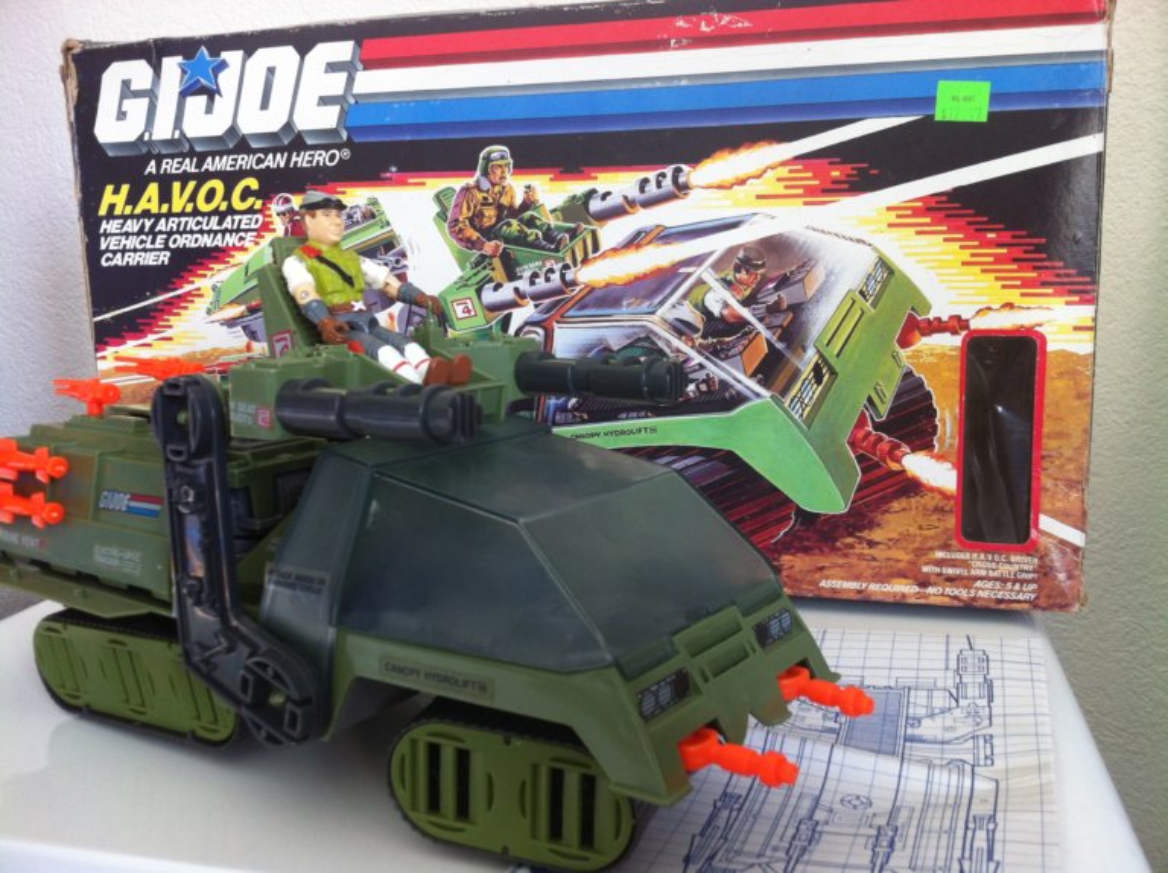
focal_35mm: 35
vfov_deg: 40.6
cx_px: 584
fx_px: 1179
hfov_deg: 52.7
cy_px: 436
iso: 80
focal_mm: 3.85
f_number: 2.8
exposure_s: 1/17
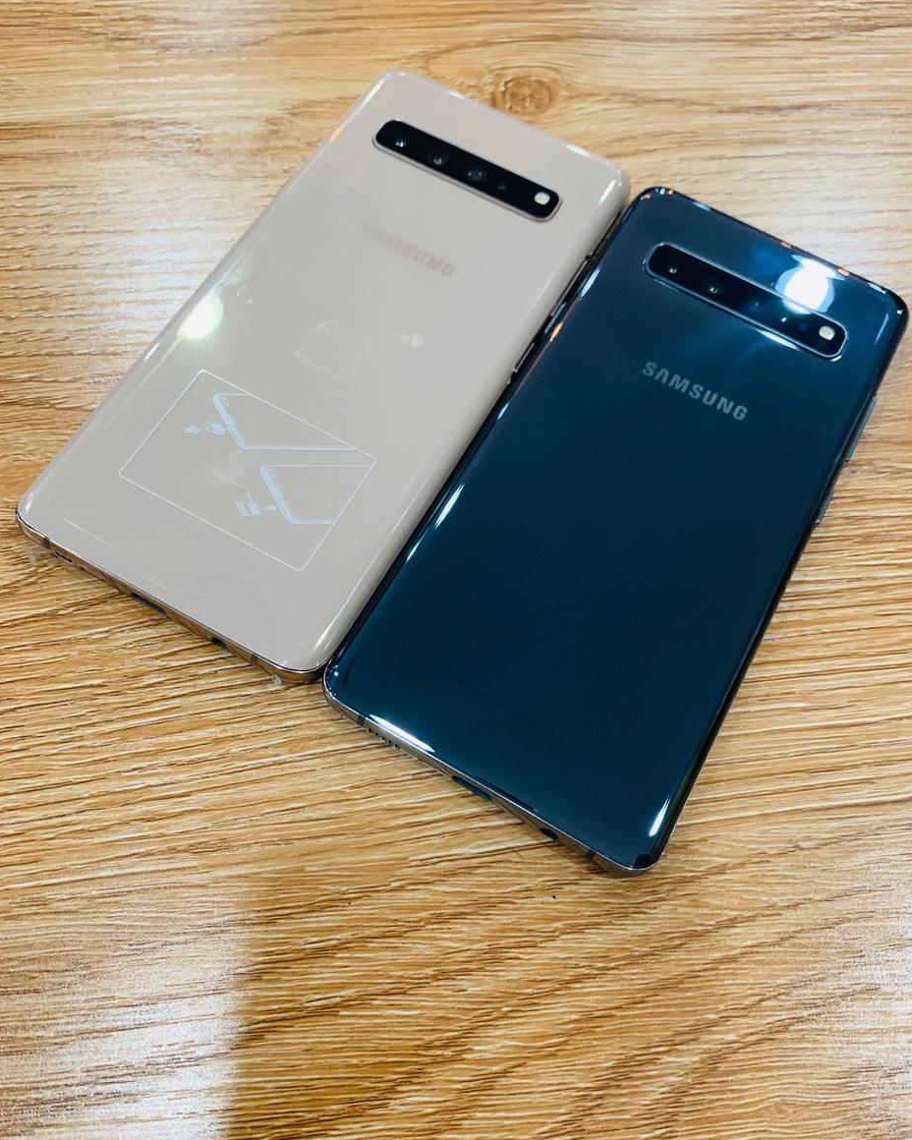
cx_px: 465
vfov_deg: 62.2
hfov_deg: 51.5
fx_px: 945
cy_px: 587
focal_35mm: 28
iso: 100
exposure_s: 1/60
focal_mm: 4.25
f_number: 1.8
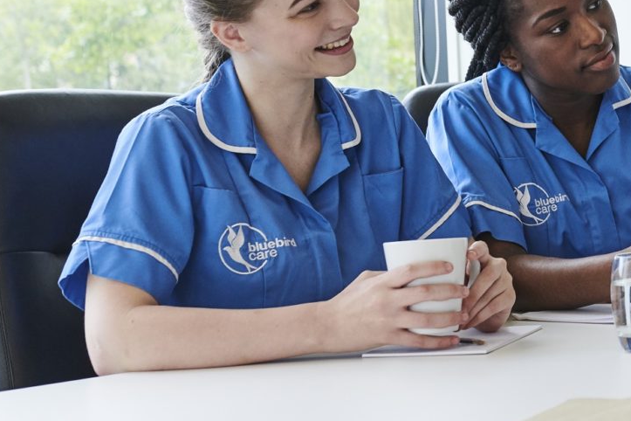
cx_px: 770
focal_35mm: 93
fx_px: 1630
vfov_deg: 14.5
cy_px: 23
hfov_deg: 20.4
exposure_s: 1/400
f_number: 4.5
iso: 800
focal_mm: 35
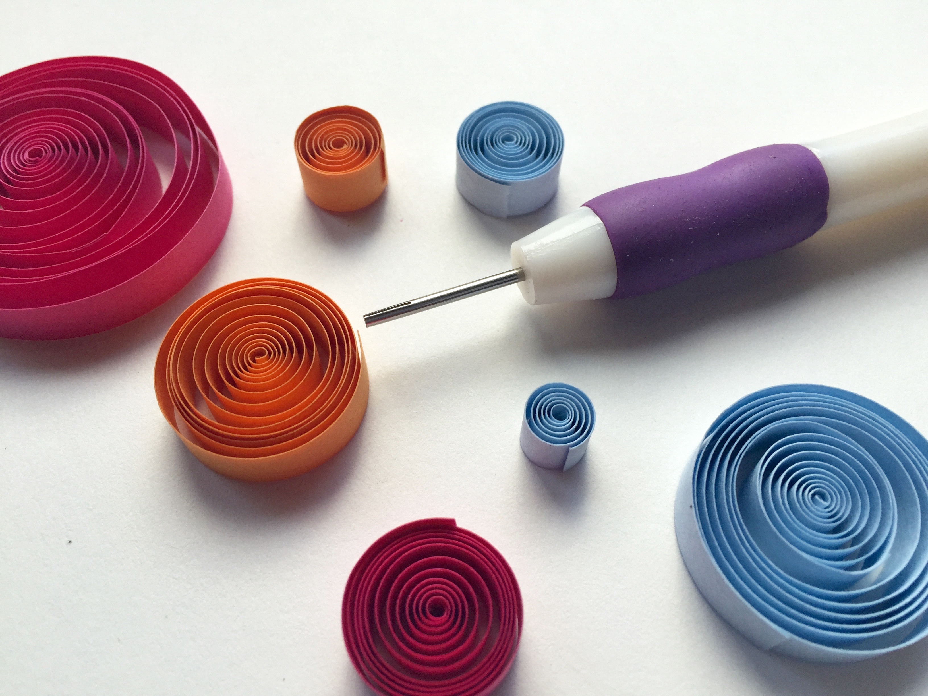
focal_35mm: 29
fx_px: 777
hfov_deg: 61.7
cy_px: 348
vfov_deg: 48.2
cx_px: 464
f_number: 2.2
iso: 50
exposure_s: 1/120
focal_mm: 4.15
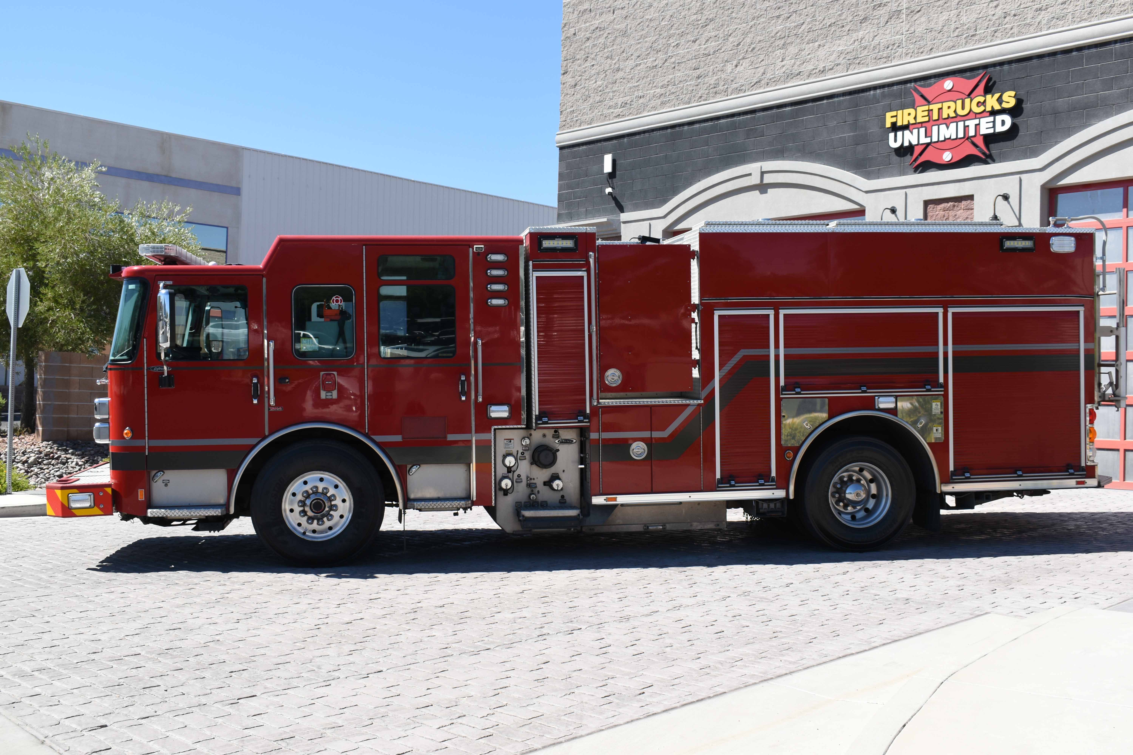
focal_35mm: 38
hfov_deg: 51.3
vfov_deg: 35.5
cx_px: 566
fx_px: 1180
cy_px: 378
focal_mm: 25
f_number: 8
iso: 100
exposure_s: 1/250
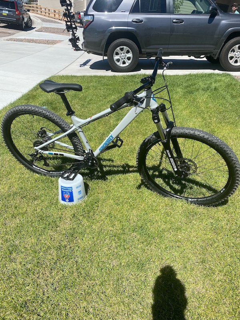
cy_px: 160
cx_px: 120
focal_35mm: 26
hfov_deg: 53.1
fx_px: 240
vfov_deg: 67.3
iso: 32
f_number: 1.8
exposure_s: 1/2890
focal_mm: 4.25
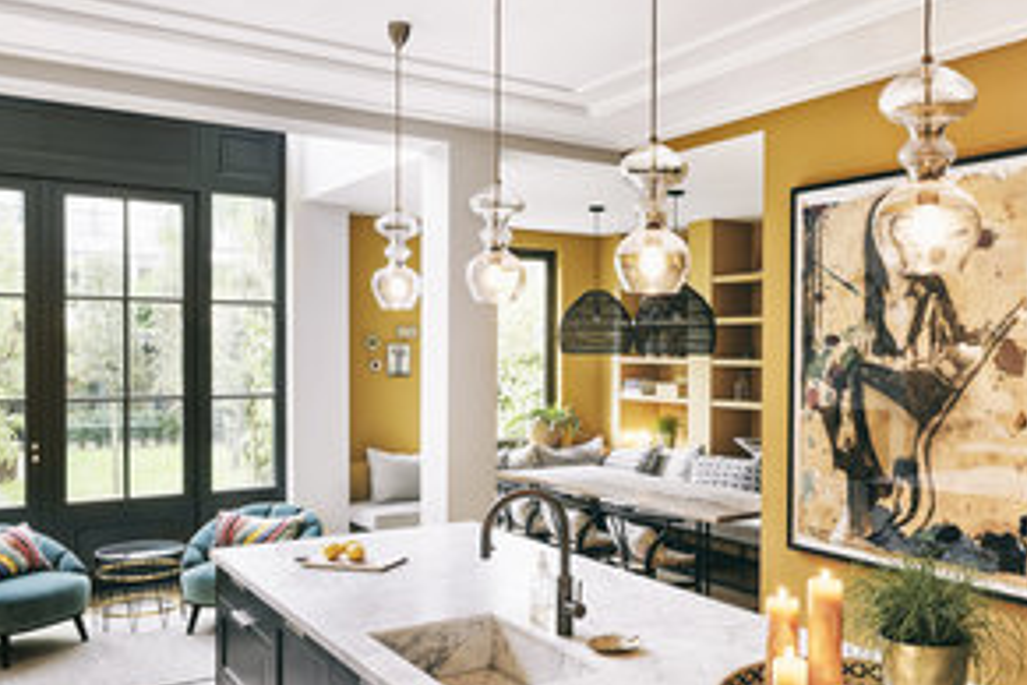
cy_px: 373
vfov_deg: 39.9
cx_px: 639
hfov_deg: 56.6
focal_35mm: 33
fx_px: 941
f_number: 16
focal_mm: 24
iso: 64
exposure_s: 8
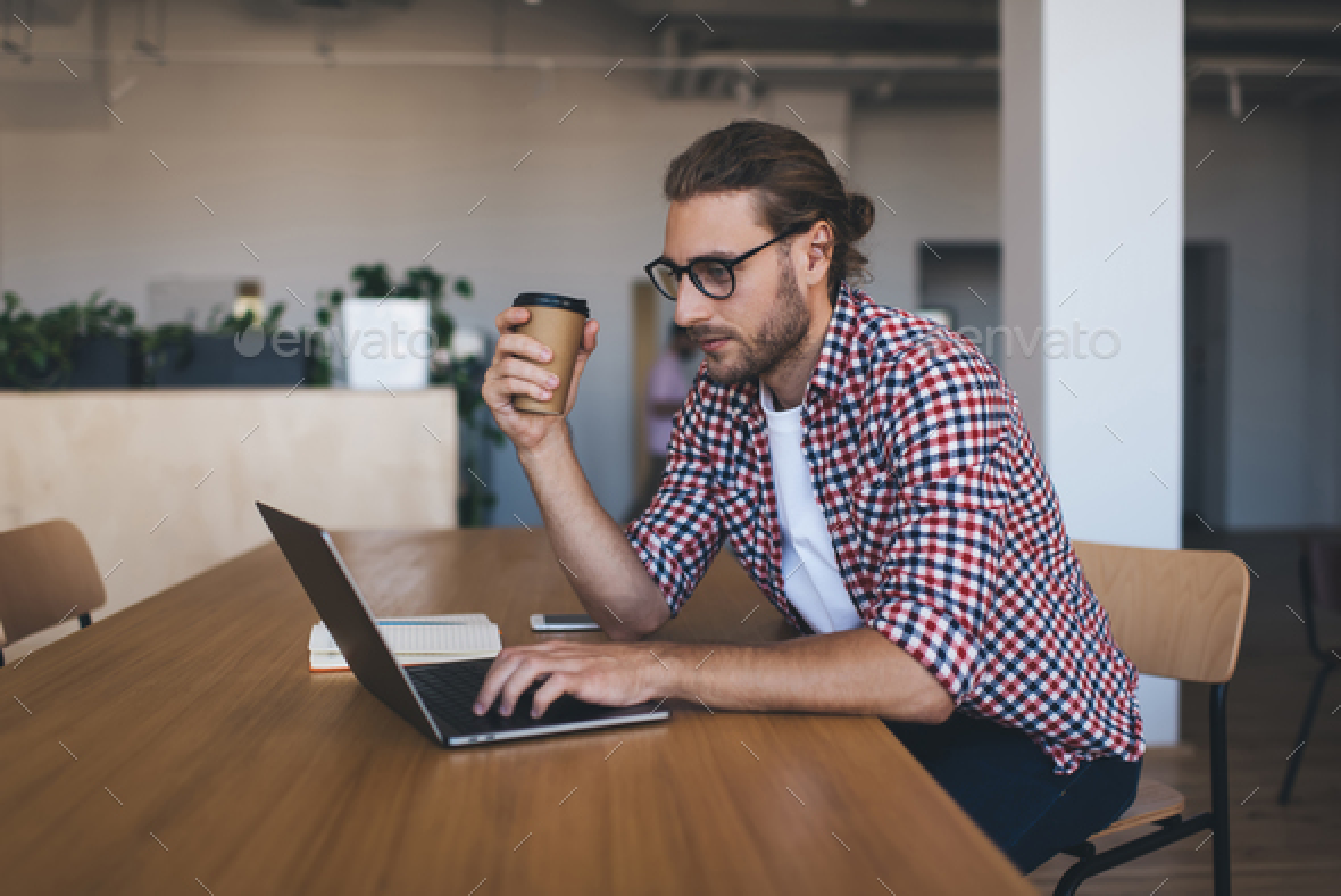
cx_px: 670
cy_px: 448
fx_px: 1304
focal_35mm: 35
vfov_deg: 37.9
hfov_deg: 54.4
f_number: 1.8
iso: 100
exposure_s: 1/320
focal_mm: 35
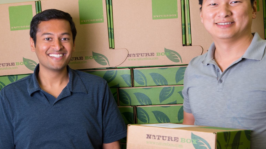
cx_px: 136
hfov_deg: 29.7
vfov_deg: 17.0
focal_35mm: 71
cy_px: 69
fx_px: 501
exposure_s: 1/30
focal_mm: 52
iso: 500
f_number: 7.1
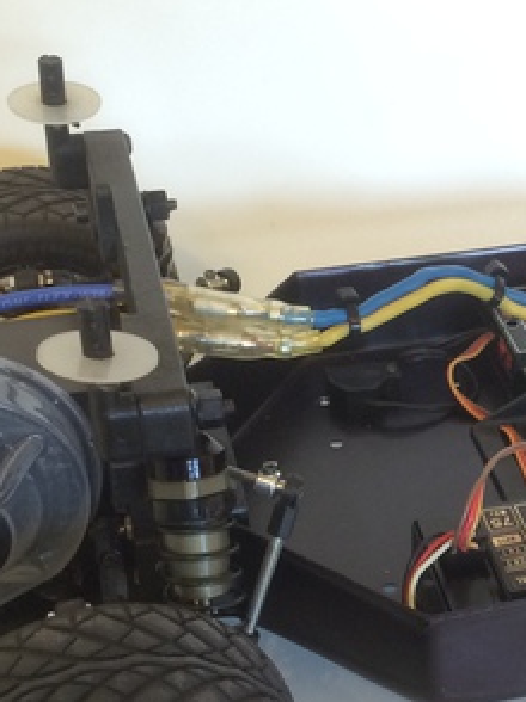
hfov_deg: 17.9
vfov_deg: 24.7
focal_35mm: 79
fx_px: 1603
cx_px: 603
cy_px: 401
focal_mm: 4.15
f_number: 2.2
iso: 160
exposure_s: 1/33
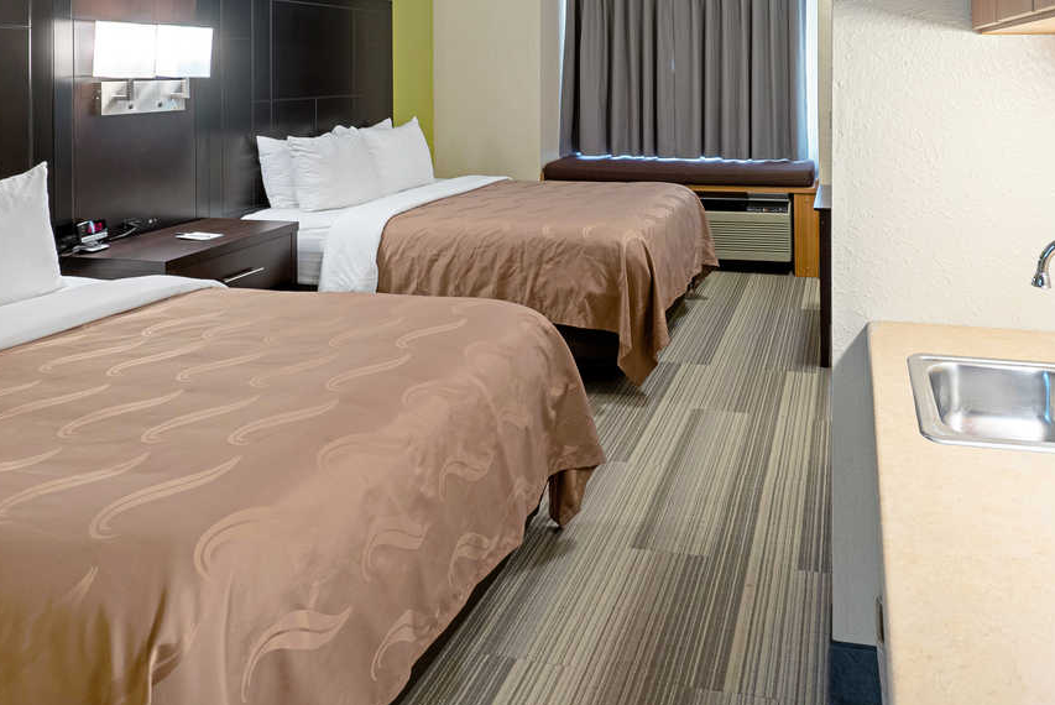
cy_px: 252
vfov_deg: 52.5
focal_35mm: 24
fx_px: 704
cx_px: 517
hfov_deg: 73.7
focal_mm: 16
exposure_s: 1/25
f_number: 8
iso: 800
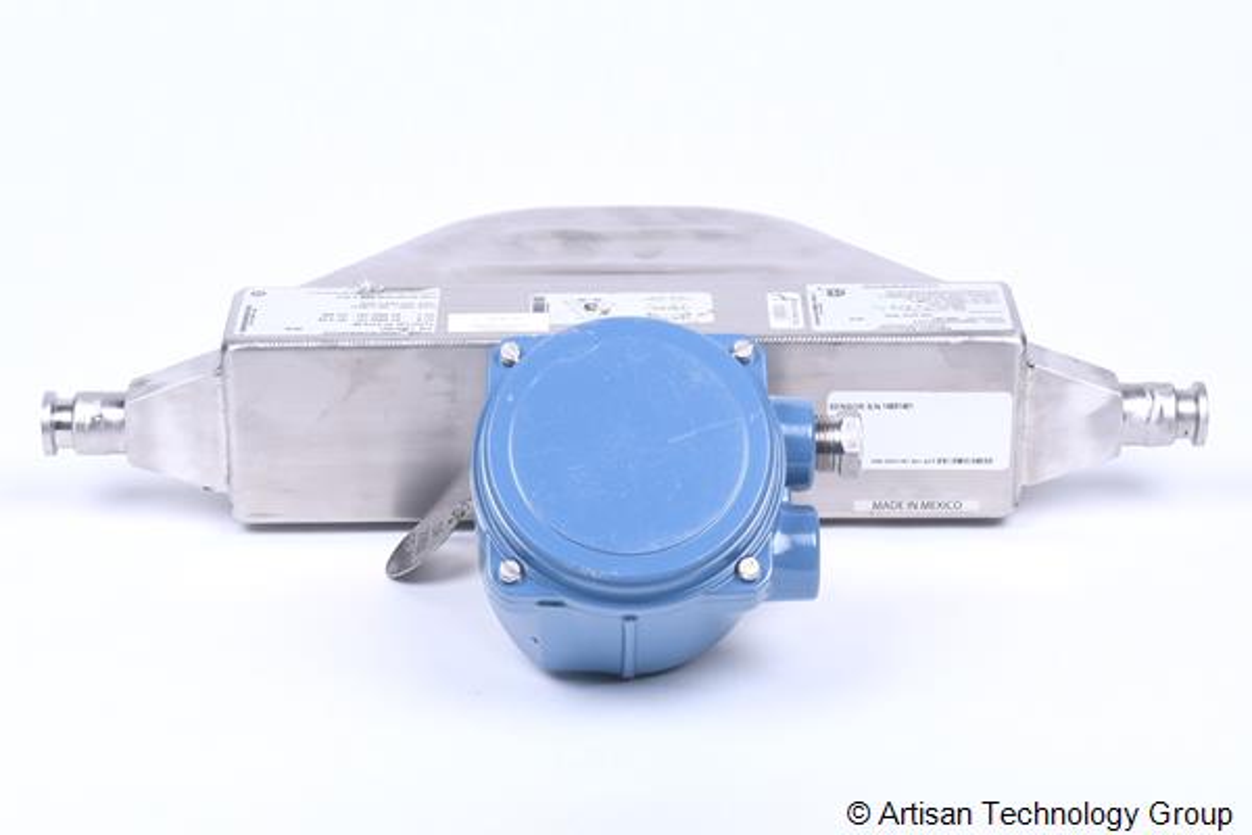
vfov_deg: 21.6
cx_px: 626
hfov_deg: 31.9
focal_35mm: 63
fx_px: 2191
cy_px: 418
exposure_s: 1/200
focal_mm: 42
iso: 100
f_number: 11
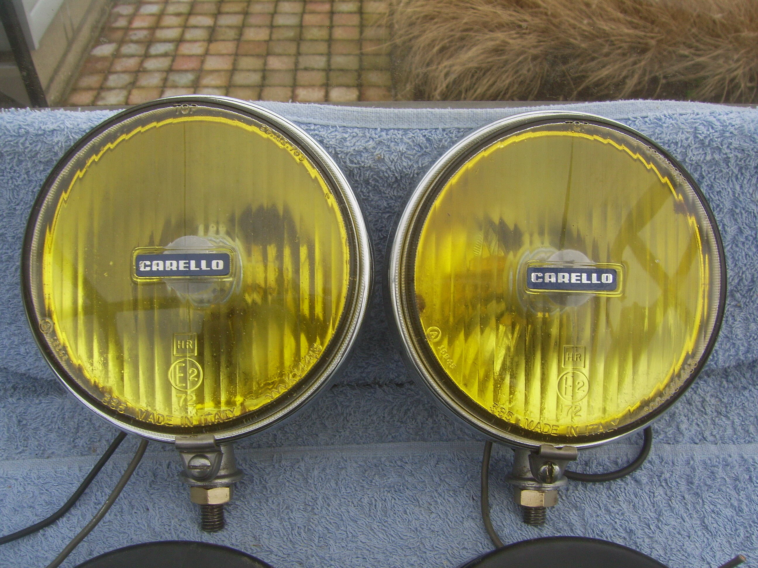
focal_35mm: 38
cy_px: 284
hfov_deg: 49.0
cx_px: 379
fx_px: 832
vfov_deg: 37.7
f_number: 5.7
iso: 50
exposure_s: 1/80
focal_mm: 7.8
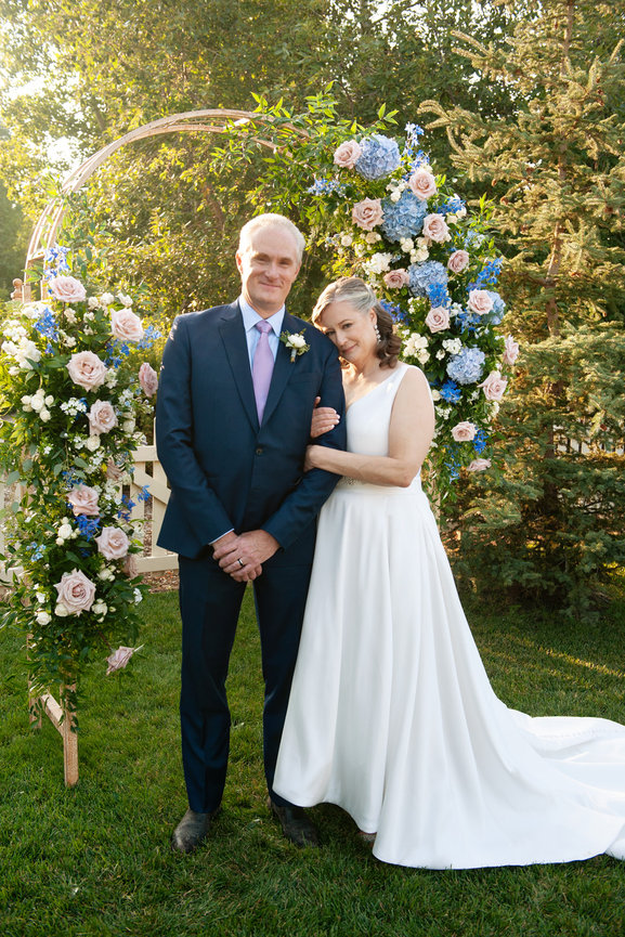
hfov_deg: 36.9
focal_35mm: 36
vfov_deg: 53.1
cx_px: 312
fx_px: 937
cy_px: 468
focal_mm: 36
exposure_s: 1/640
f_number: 4.5
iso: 800
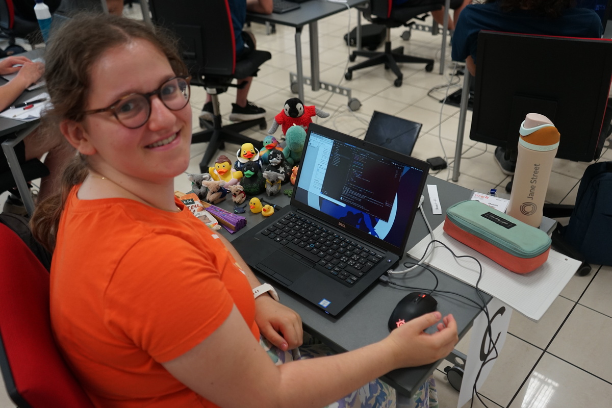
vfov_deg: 42.3
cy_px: 204
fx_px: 527
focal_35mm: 31
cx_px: 306
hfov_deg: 60.3
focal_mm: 31
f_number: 4
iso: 1000
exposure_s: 1/160
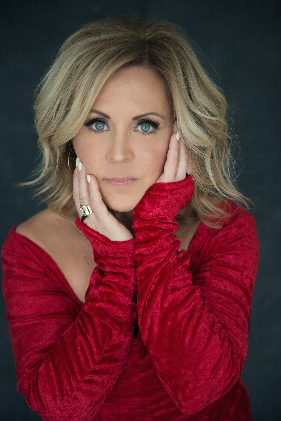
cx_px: 140
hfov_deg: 23.4
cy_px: 210
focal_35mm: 58
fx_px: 679
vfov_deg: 34.5
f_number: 2.8
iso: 500
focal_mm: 58
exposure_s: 1/200
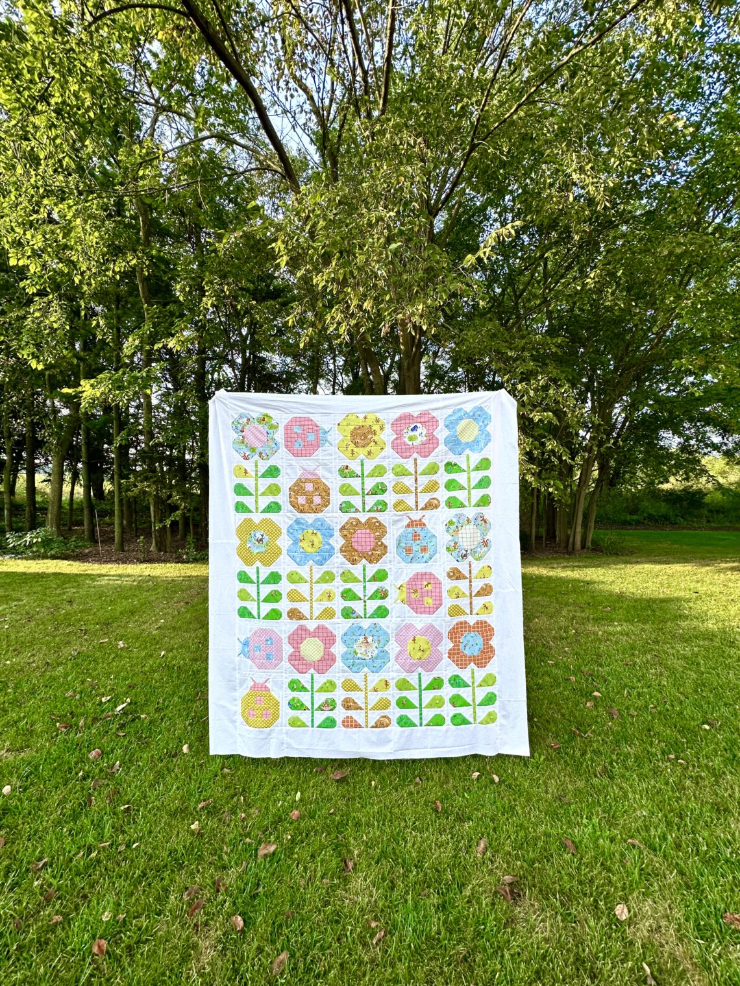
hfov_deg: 85.7
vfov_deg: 102.1
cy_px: 493
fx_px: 399
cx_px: 370
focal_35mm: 14
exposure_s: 1/354
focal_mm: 2.22
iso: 40
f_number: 2.2
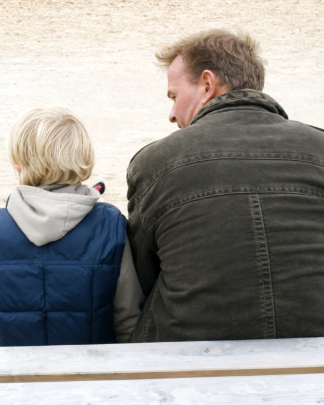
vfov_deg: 30.6
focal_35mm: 62
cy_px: 203
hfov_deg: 24.7
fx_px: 739
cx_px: 127
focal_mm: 29
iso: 400
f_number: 9.5
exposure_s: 1/90
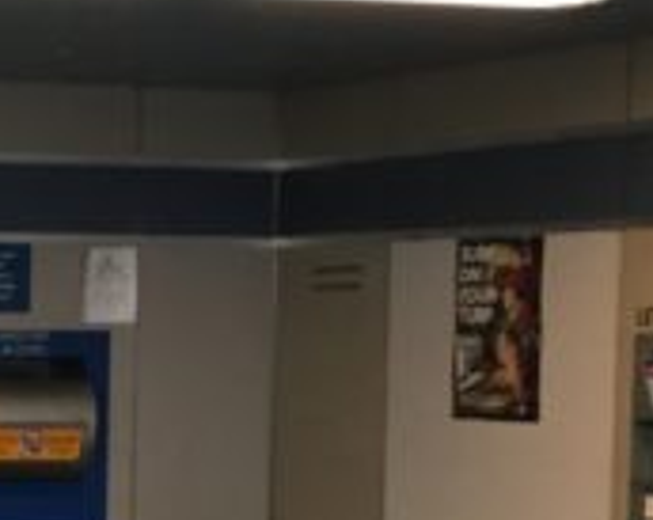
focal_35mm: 132
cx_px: -345
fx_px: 2547
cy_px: 471
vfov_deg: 11.6
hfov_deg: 13.7
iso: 100
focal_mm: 4.15
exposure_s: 1/30
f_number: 2.2
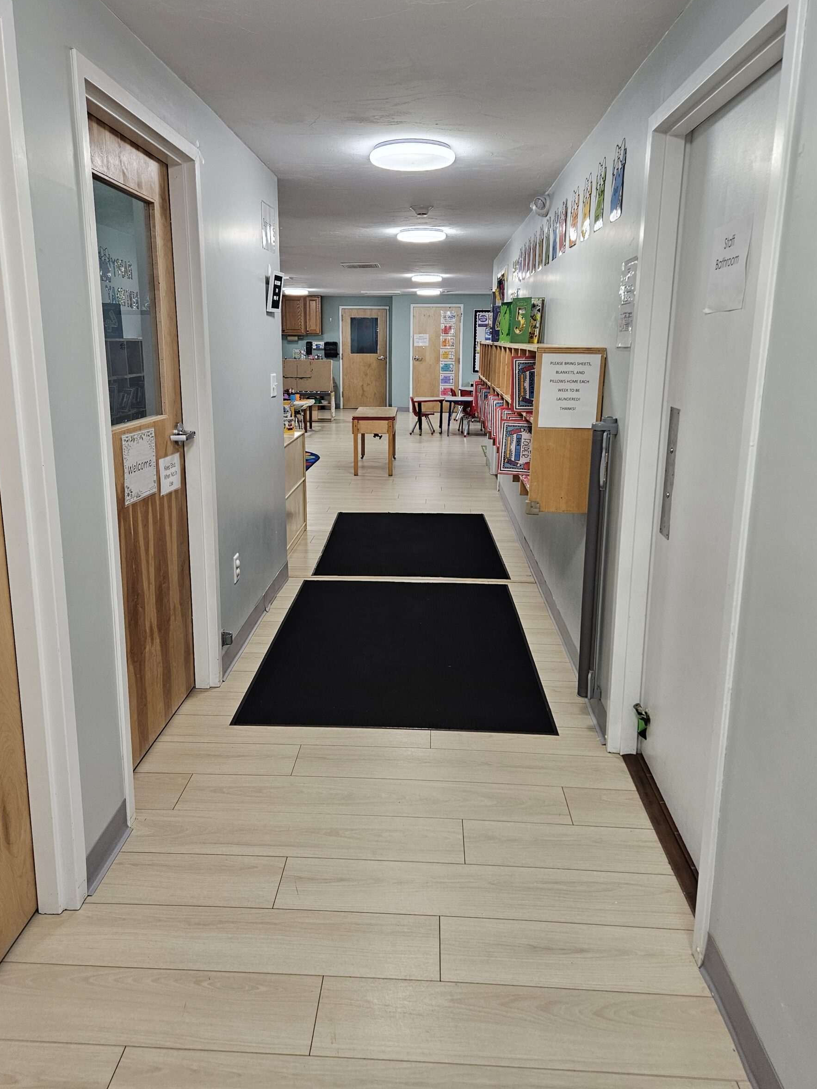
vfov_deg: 69.3
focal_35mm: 25
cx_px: 403
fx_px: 787
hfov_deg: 54.9
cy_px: 512
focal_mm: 5.4
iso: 200
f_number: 1.8
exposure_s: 1/120
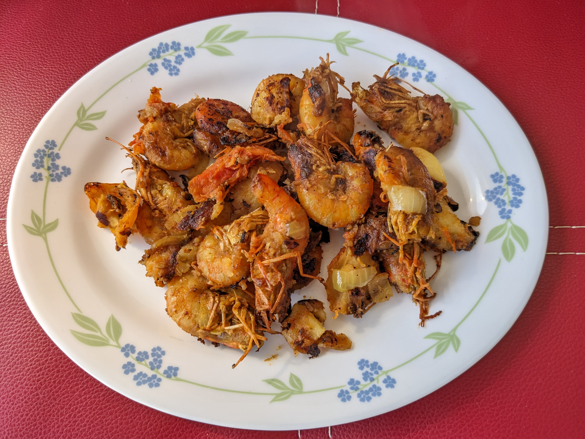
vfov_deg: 51.4
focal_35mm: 27
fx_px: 456
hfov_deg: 65.3
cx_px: 292
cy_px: 220
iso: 58
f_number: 1.7
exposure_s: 1/90
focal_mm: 4.4
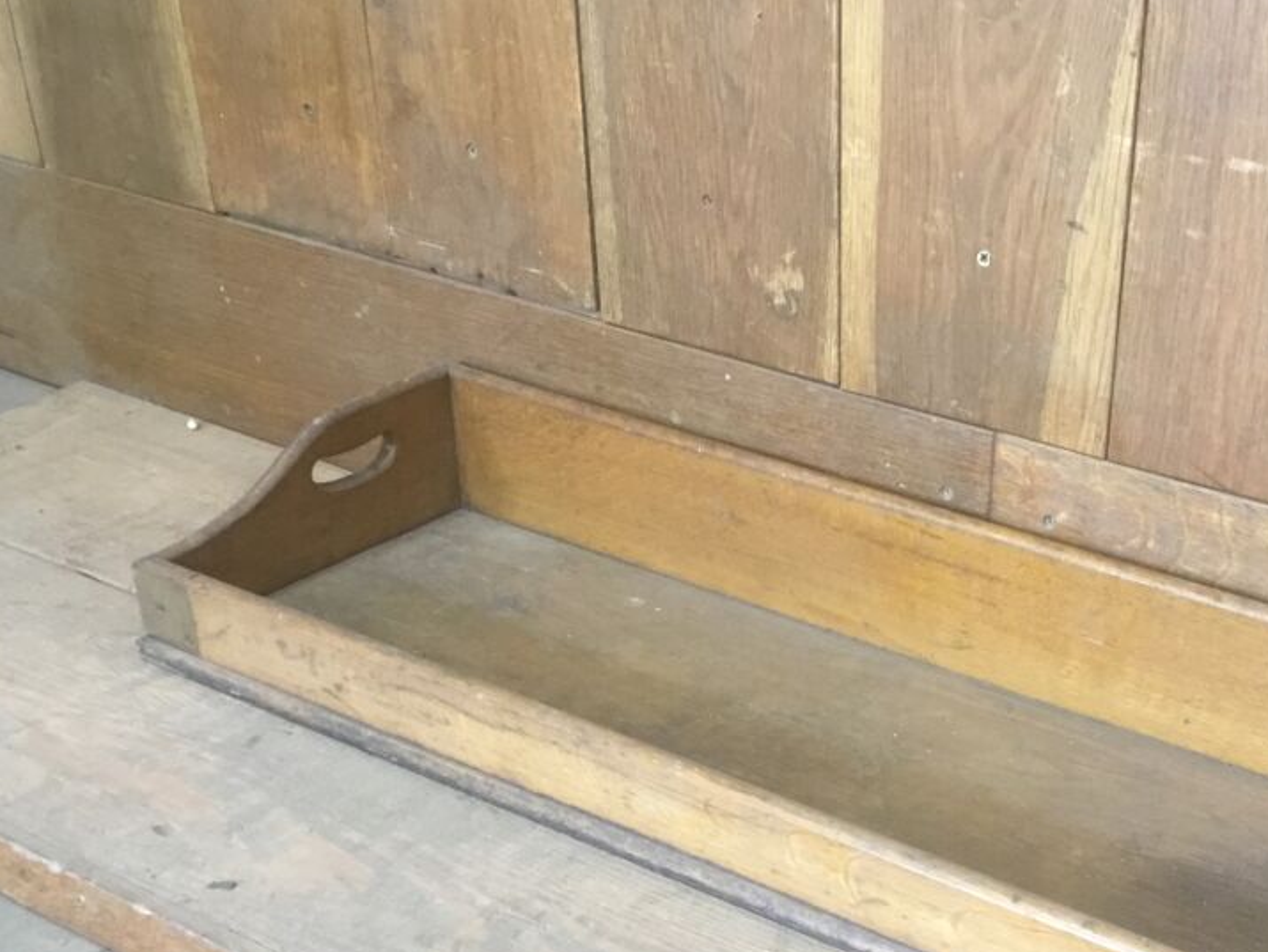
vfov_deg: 27.5
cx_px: 965
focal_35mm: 52
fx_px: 1906
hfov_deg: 35.9
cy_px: 753
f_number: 2.4
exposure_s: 1/33
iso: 125
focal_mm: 3.3
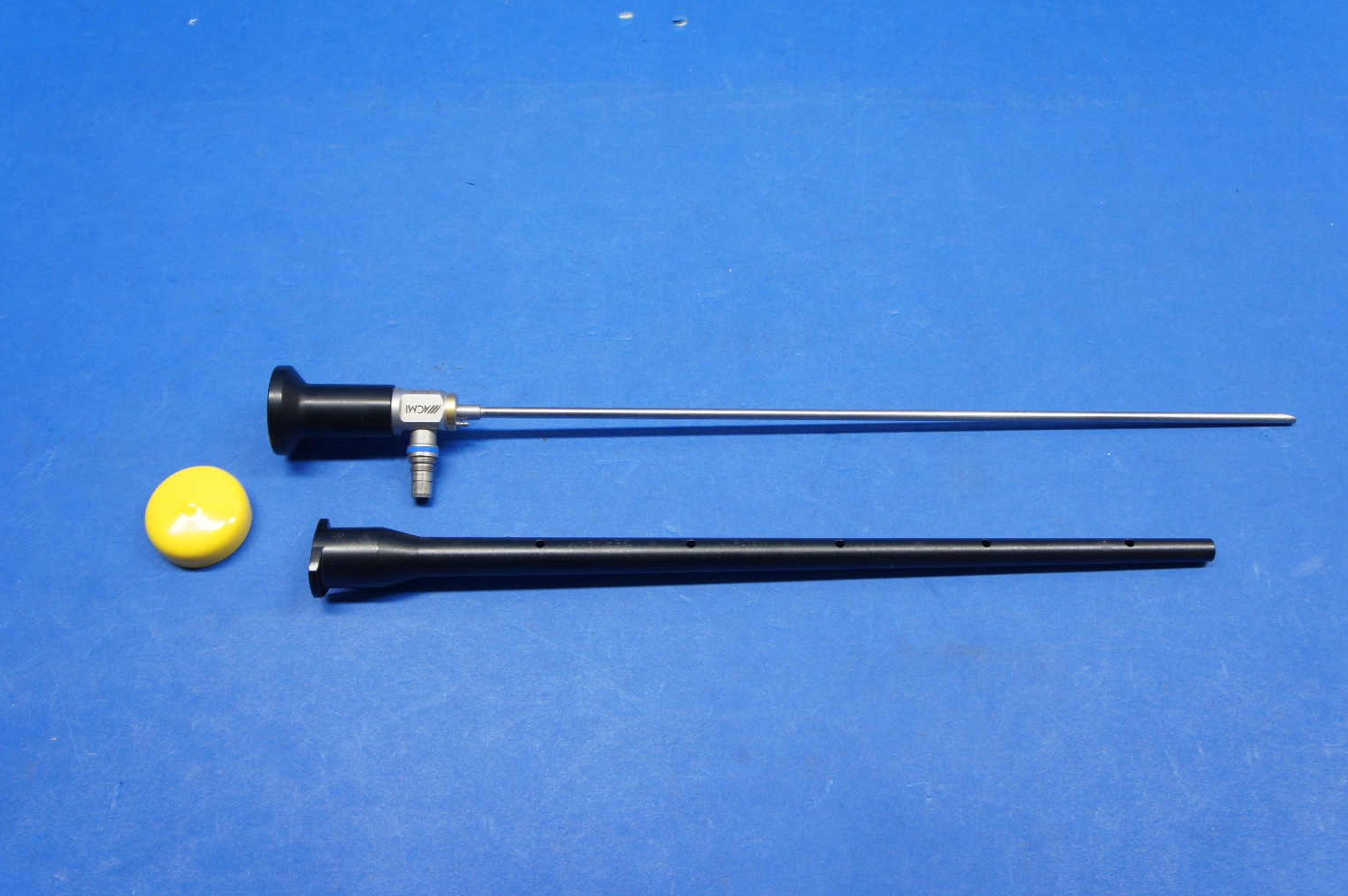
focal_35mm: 35
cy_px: 455
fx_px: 1310
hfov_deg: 54.5
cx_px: 675
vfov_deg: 37.8
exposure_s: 1/40
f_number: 4
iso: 200
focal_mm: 22
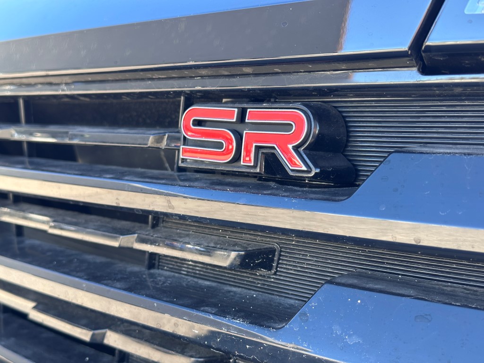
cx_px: 242
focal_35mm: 48
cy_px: 182
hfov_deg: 39.7
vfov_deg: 30.3
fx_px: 671
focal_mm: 6.86
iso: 80
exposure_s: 1/171
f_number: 1.78
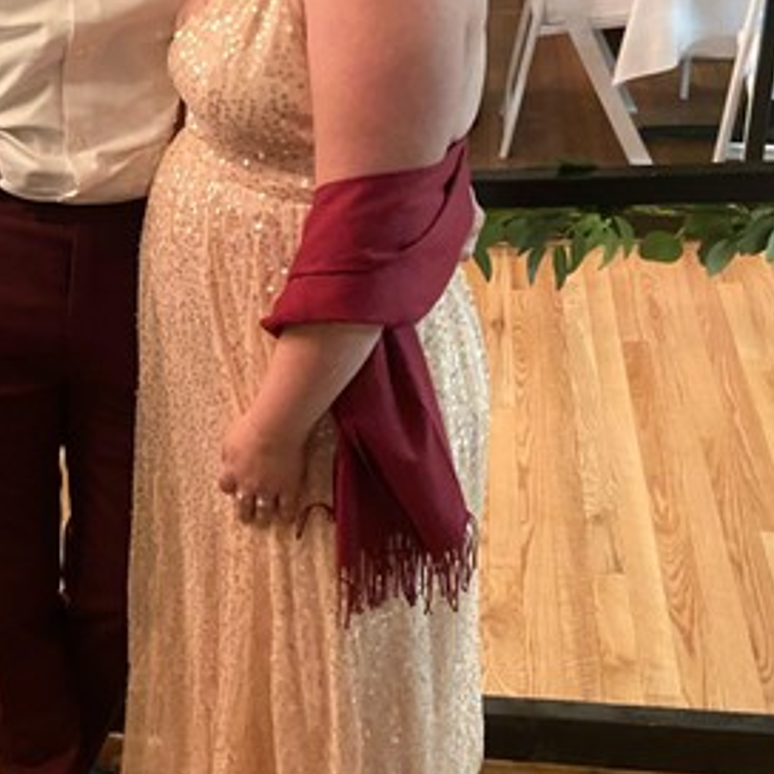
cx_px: 216
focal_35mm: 54
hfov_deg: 31.2
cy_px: 248
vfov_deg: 31.3
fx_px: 1366
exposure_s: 1/24
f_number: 1.8
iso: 800
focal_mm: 4.25
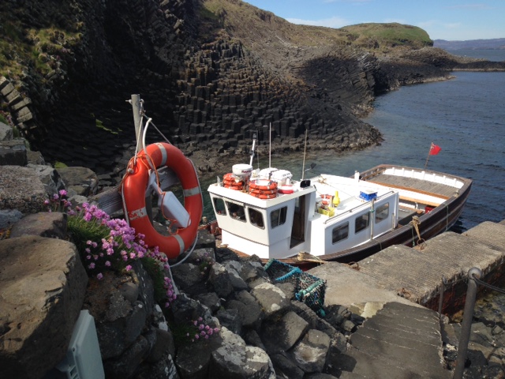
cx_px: 252
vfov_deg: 42.9
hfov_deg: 55.4
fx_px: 481
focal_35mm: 33
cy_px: 190
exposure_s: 1/1391
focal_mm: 4.12
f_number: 2.4
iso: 50
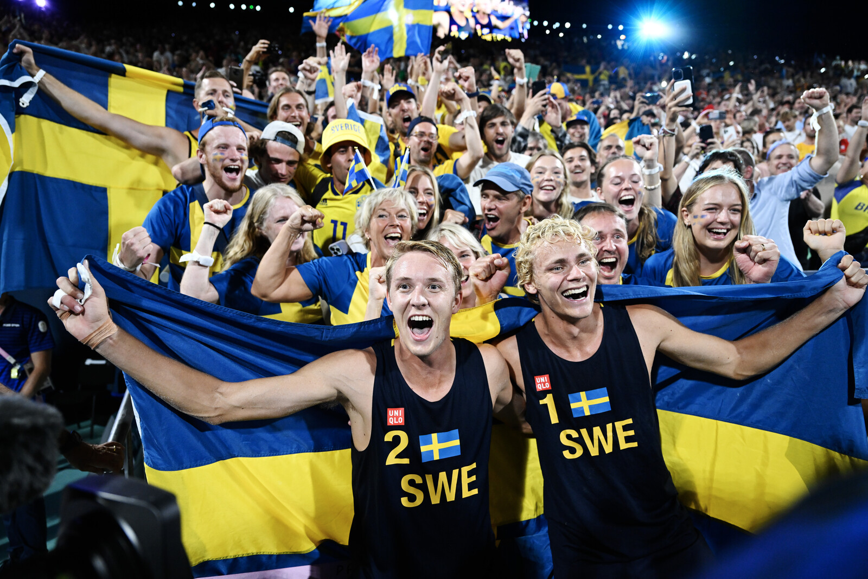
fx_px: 579
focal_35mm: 24
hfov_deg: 73.7
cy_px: 290
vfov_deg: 53.1
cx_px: 434
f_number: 3.2
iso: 2500
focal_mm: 24
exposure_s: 1/1250
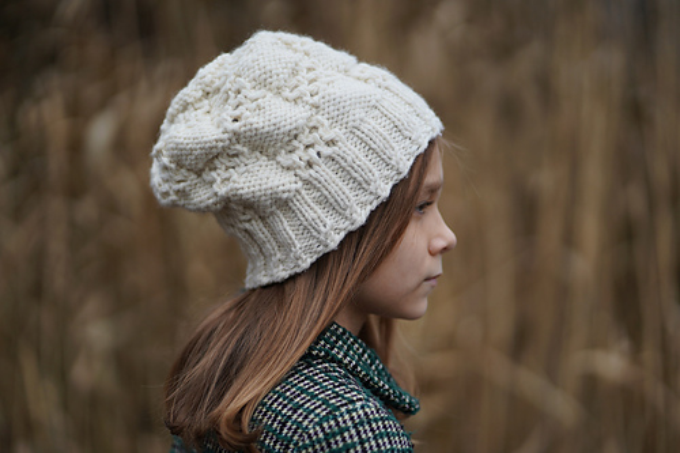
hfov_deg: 23.9
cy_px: 226
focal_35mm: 85
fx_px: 1605
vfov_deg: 16.1
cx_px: 340
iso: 200
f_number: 1.8
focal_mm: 85
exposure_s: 1/2000
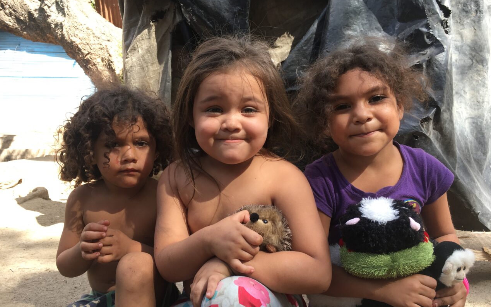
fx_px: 415
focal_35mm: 31
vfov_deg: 40.6
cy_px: 156
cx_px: 245
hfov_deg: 61.2
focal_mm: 4.15
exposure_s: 1/191
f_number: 2.2
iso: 25
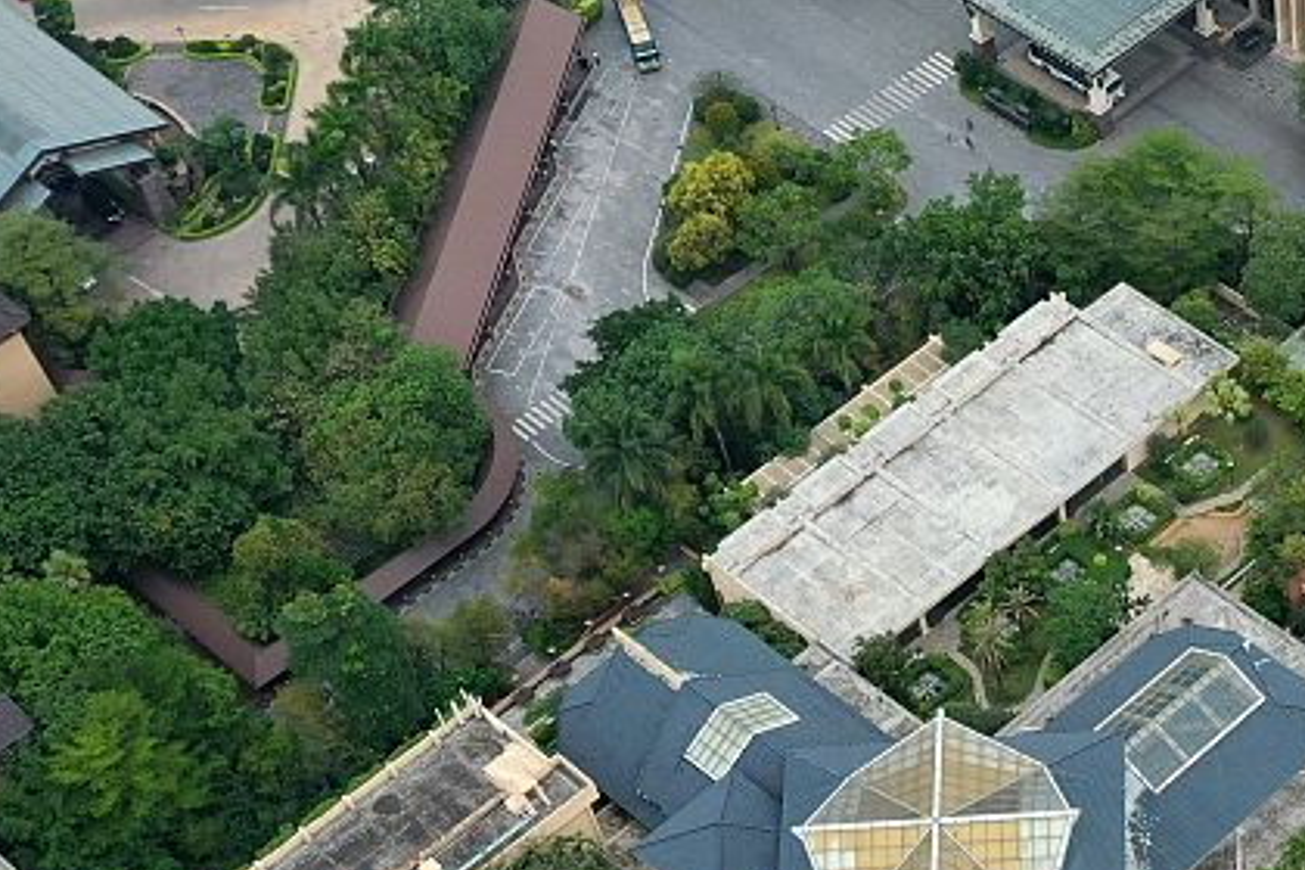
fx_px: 2900
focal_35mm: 80
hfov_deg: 23.7
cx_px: 1442
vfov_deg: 16.4
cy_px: 1016
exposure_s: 1/320
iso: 100
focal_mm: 10.26
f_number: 5.6
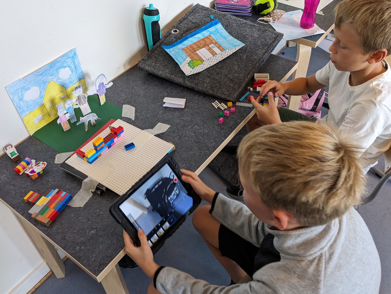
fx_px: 305
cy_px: 147
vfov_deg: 51.3
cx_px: 196
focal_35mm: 27
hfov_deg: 65.3
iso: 50
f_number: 1.73
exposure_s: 1/42.6
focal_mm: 4.38
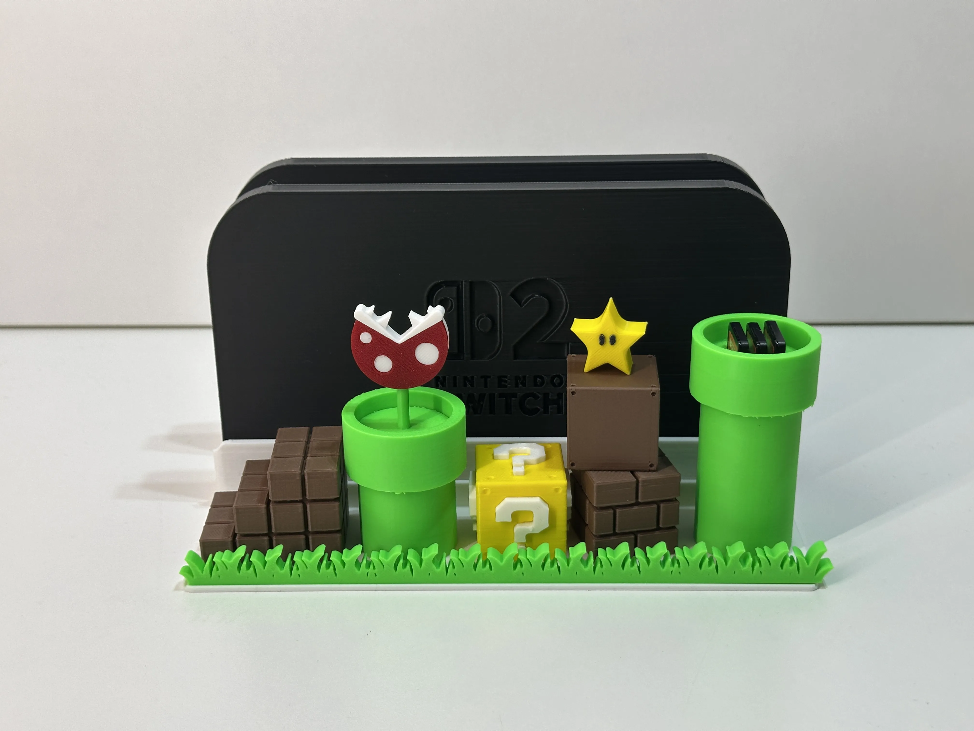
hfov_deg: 39.7
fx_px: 1351
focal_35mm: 48
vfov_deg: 30.3
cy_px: 366
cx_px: 487
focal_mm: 6.86
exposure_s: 1/109
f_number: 1.78
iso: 80
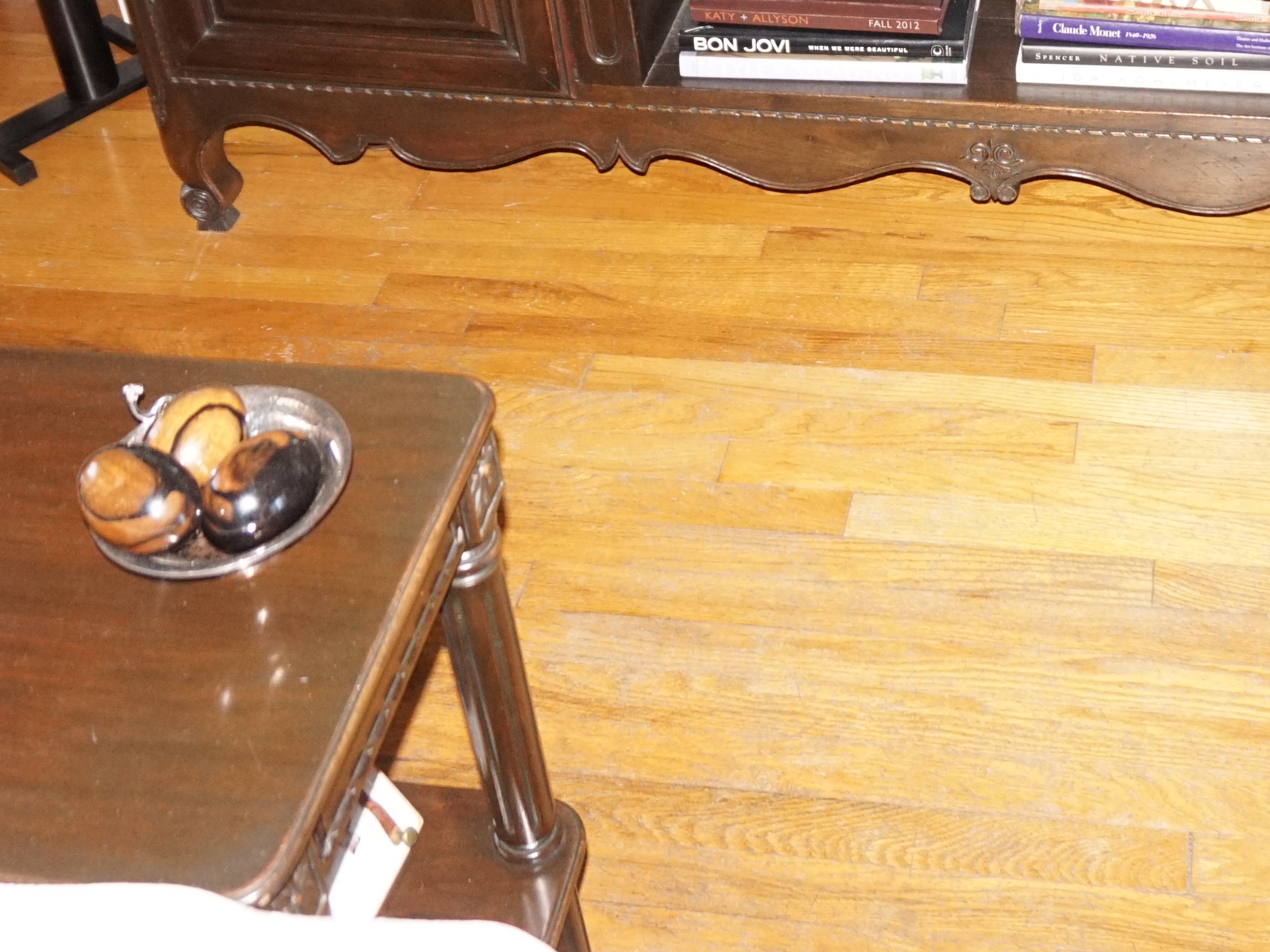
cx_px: 914
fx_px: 2018
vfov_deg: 25.4
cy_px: 16
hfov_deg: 34.4
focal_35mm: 55
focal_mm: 16
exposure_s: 1/60
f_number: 3.5
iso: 1250
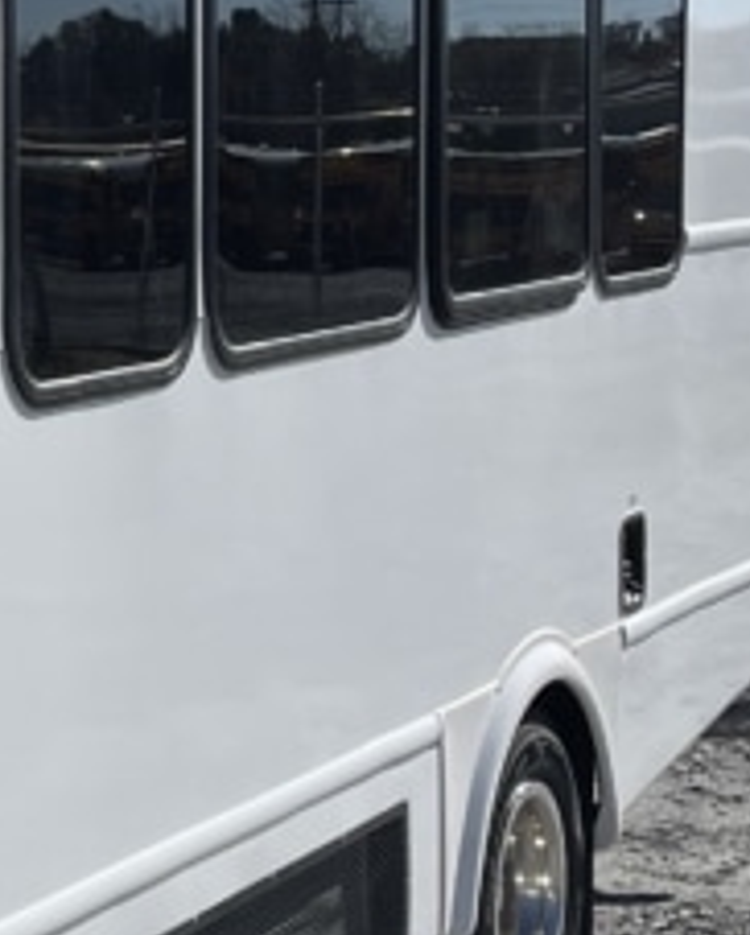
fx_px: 3187
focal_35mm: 115
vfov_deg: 16.7
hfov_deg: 12.4
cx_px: -558
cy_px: 527
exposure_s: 1/4651
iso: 32
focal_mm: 4.2
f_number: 1.6
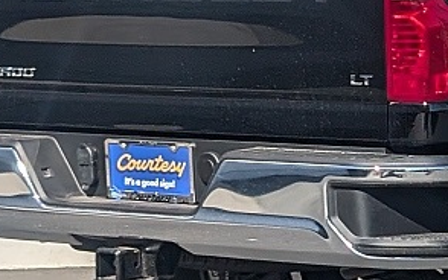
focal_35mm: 181
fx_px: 2211
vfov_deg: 7.3
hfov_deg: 11.2
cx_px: 613
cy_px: 81
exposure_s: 1/1287
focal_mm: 6.9
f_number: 1.68
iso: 21
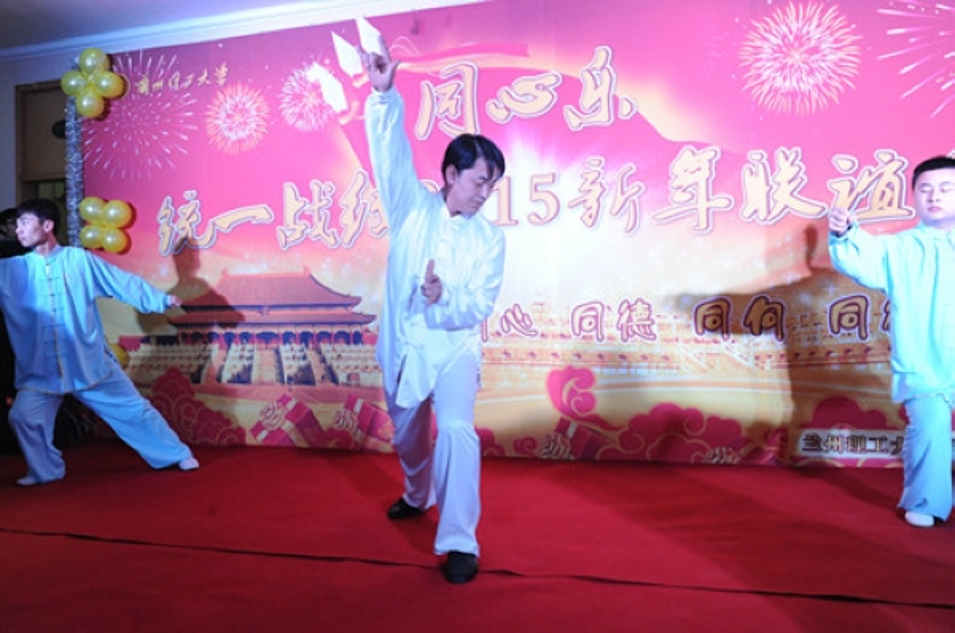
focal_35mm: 31
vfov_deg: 42.2
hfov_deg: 60.4
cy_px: 316
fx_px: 821
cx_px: 478
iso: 4000
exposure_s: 1/160
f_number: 6.3
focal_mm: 31
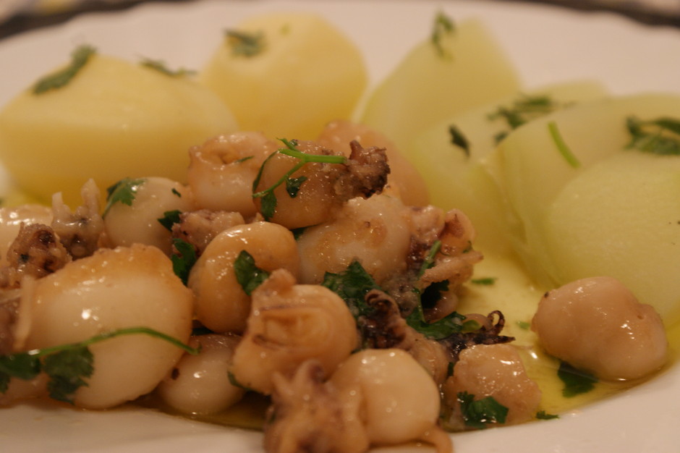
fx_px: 1416
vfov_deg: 18.2
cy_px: 226
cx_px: 340
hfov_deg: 27.0
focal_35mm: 75
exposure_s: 1/6
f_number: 5.6
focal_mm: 50
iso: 400
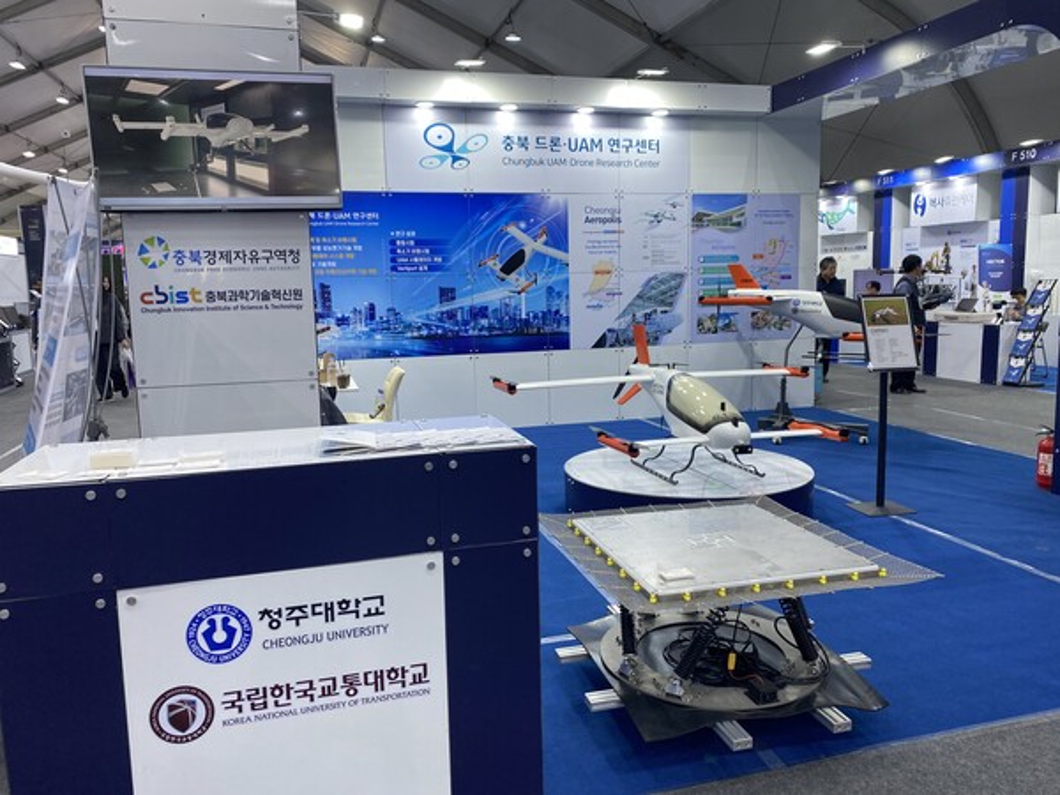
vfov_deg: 53.1
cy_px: 398
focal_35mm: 26
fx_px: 796
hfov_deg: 67.3
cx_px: 530
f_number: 1.8
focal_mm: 4.25
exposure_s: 1/120
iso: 80
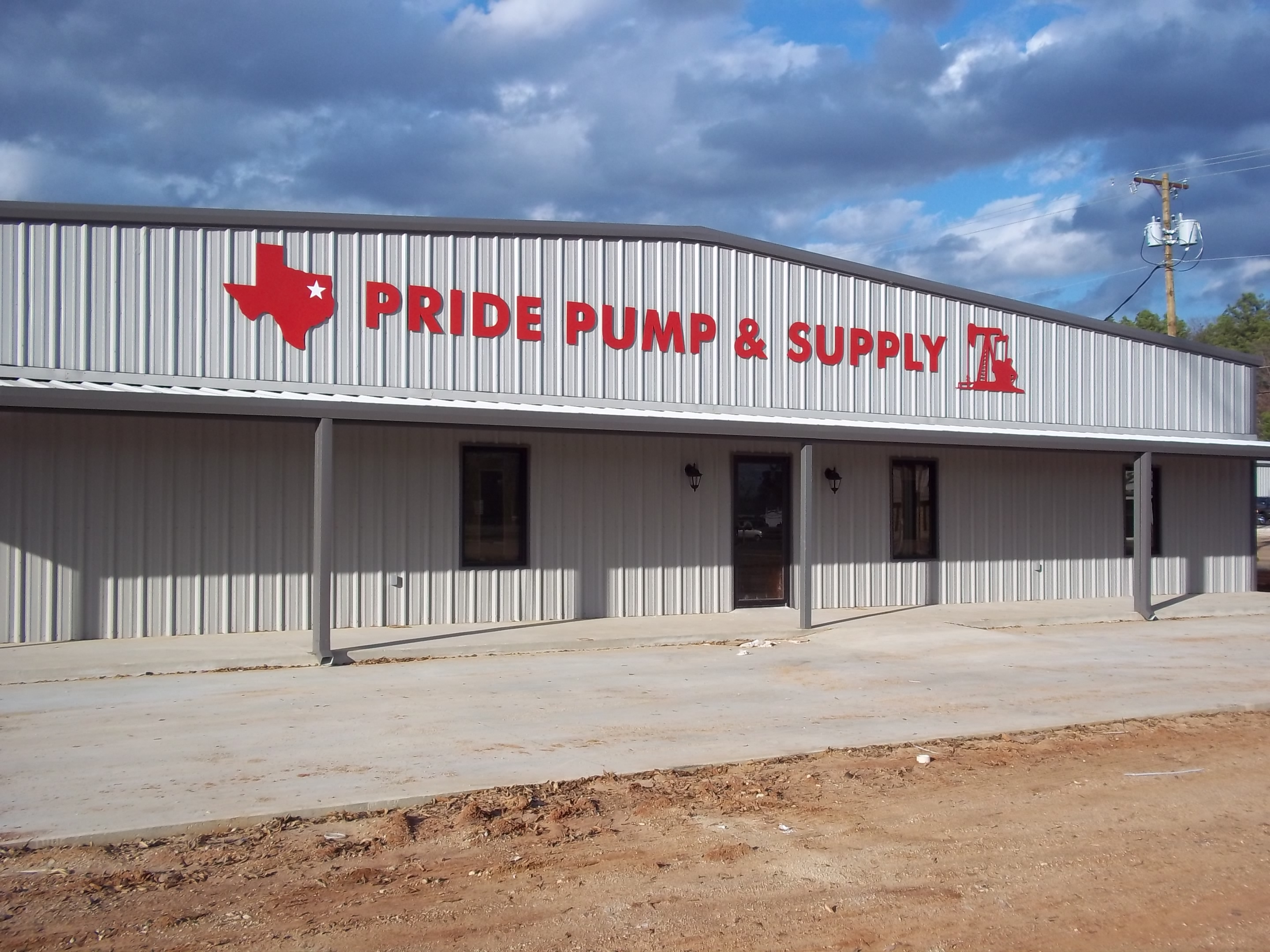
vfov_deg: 39.7
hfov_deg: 51.4
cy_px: 476
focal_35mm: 36
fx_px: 1321
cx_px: 635
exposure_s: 1/200
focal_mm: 6.5
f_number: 8
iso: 80
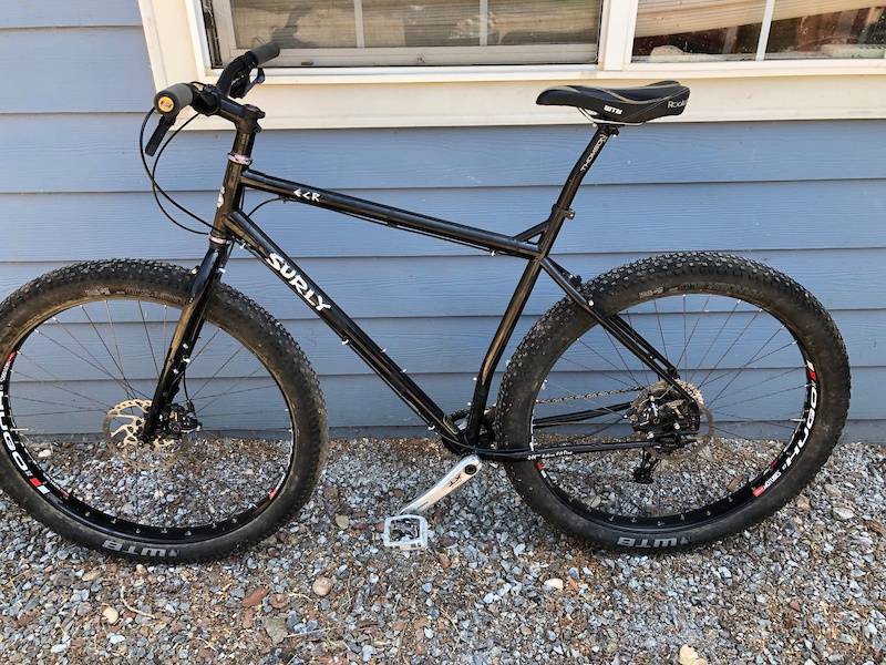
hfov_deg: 63.4
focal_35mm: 28
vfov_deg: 49.7
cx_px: 443
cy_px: 332
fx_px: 717
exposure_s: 1/126
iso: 20
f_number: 1.8
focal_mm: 3.99
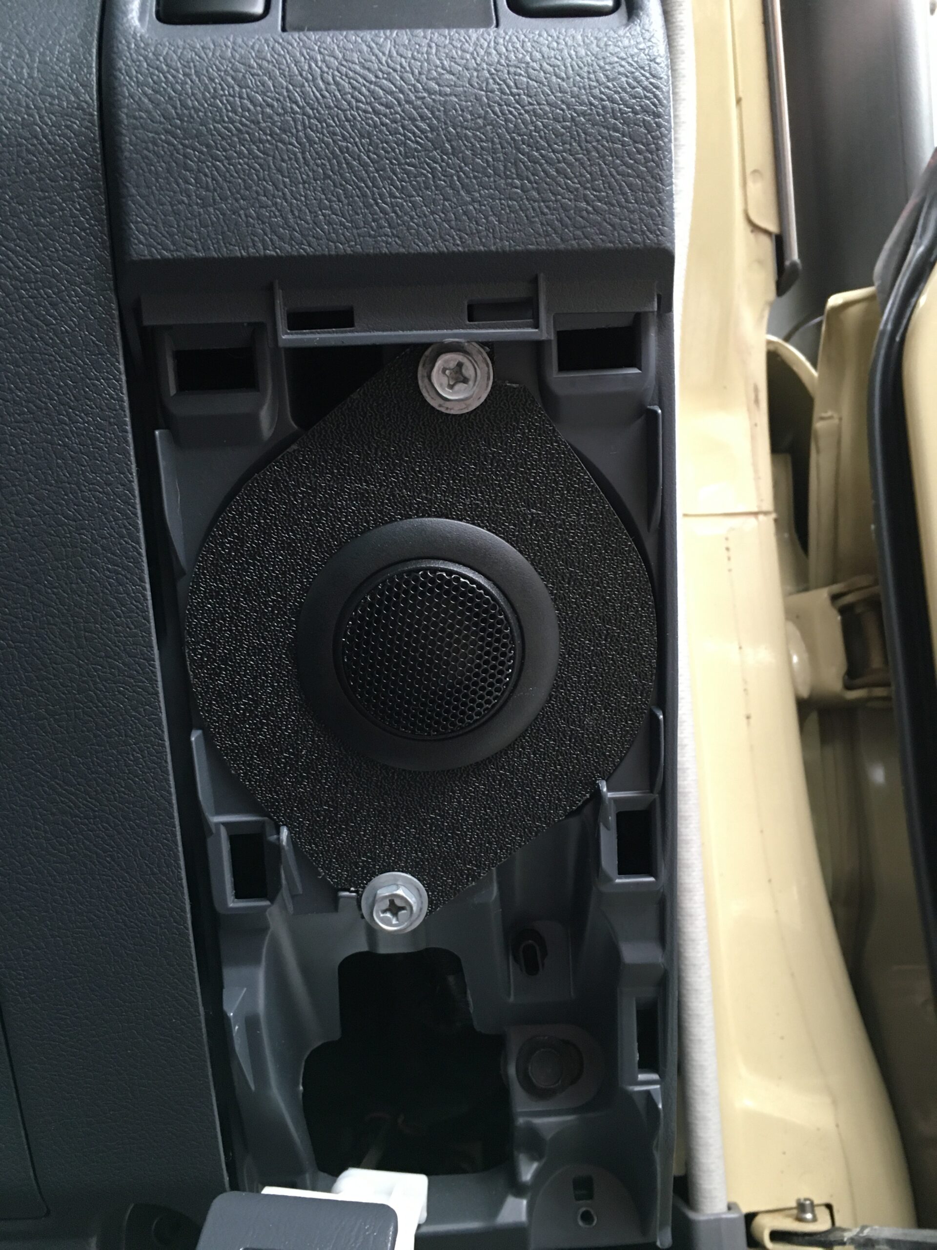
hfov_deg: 48.2
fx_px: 1047
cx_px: 468
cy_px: 625
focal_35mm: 29
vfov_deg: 61.7
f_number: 2.2
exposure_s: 1/33
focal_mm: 4.15
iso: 160
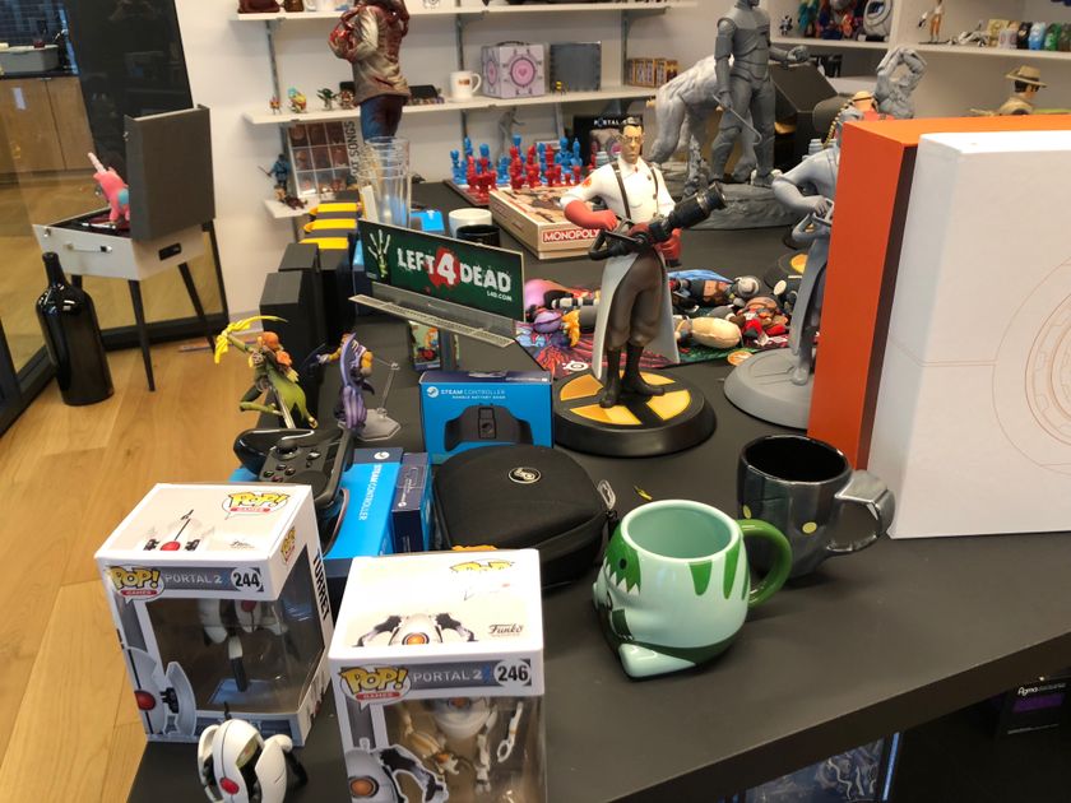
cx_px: 536
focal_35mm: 28
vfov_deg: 49.7
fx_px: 866
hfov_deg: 63.4
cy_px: 402
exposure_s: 1/15
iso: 40
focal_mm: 3.99
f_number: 1.8
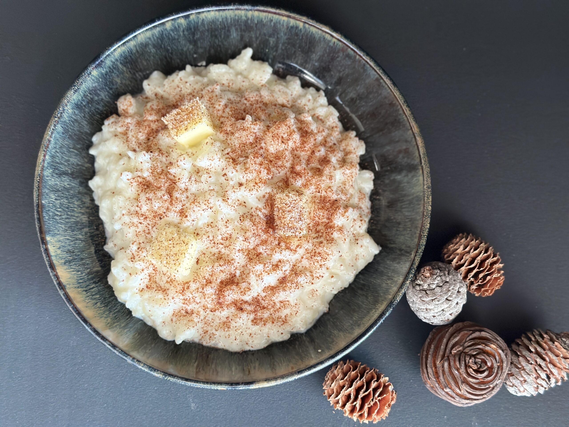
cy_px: 214
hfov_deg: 39.7
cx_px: 284
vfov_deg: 30.3
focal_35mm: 48
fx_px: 789
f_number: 1.78
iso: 250
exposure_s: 1/50
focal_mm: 6.86
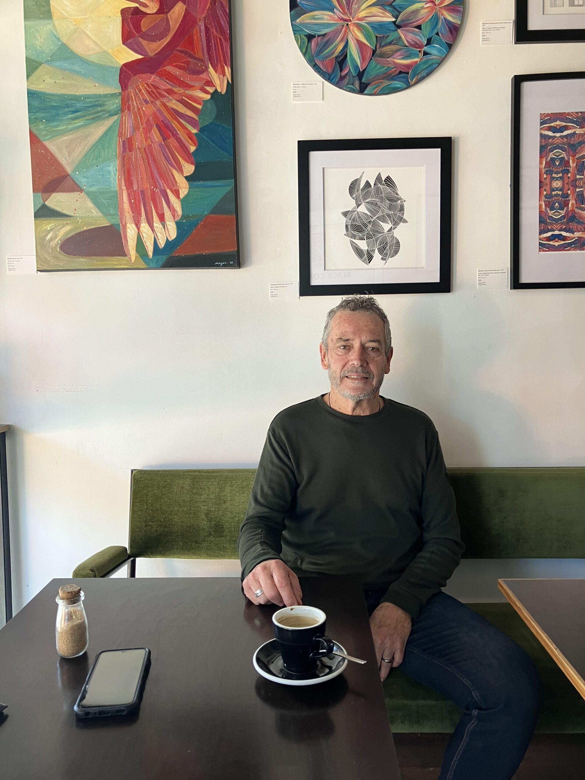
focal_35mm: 28
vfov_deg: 63.4
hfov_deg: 49.7
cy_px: 390
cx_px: 292
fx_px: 631
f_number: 1.8
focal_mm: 3.99
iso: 50
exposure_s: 1/50
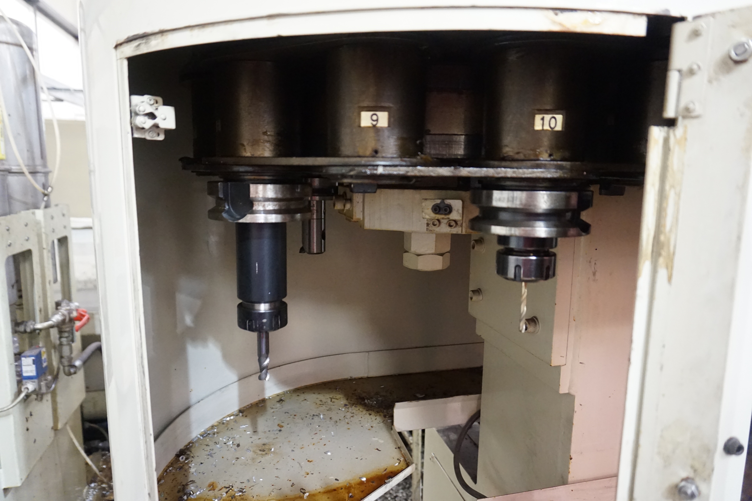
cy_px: 250
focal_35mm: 24
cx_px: 376
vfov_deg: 53.1
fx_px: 501
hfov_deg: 73.8
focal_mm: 16
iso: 3200
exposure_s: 1/30
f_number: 3.5
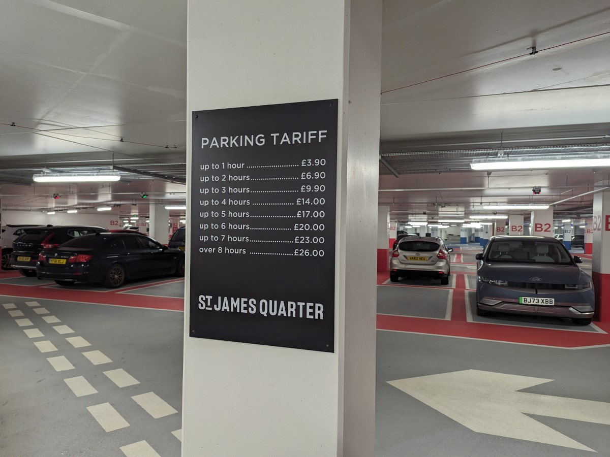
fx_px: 423
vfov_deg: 56.8
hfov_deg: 71.6
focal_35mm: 24
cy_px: 228
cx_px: 305
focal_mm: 6.81
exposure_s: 1/120
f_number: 1.85
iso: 238
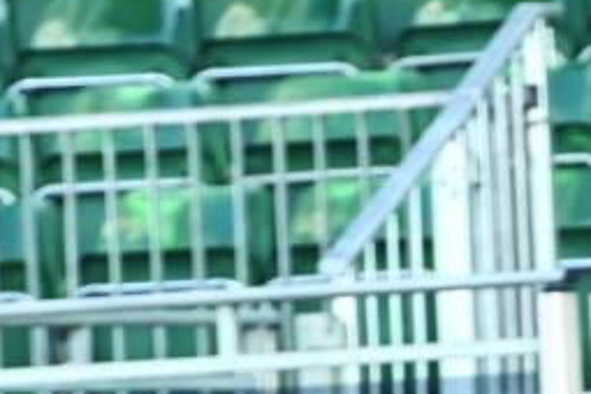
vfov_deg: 1.2
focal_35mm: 1144
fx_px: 18779
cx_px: 1425
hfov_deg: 1.8
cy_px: 920
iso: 1000
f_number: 5
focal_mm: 180
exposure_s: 1/800
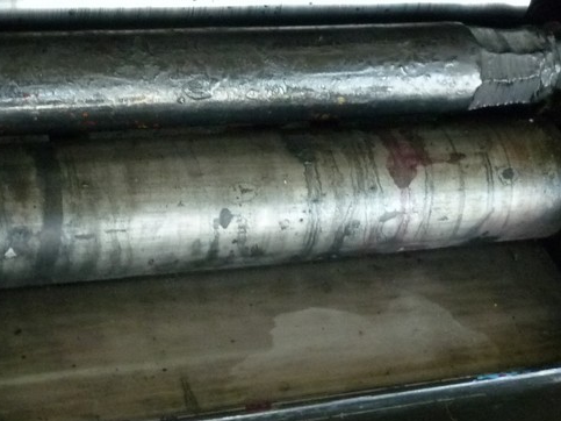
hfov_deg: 27.6
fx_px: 1134
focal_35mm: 70
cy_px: 37
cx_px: 190
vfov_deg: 20.5
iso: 400
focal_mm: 5.5
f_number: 2.8
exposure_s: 1/15
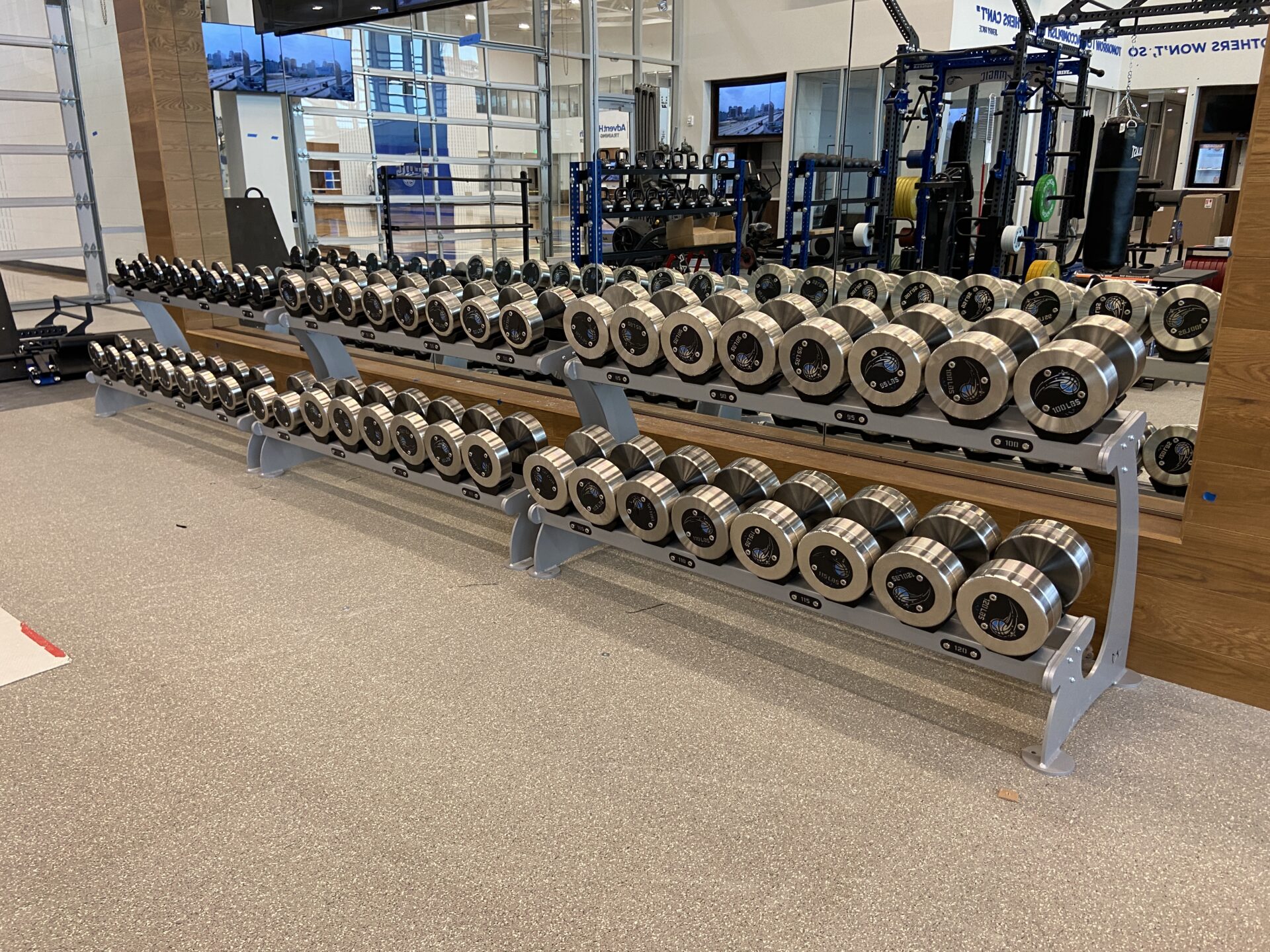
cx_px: 635
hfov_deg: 67.3
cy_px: 476
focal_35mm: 26
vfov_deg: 53.1
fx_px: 954
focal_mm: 4.25
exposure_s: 1/85
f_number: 1.8
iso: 125
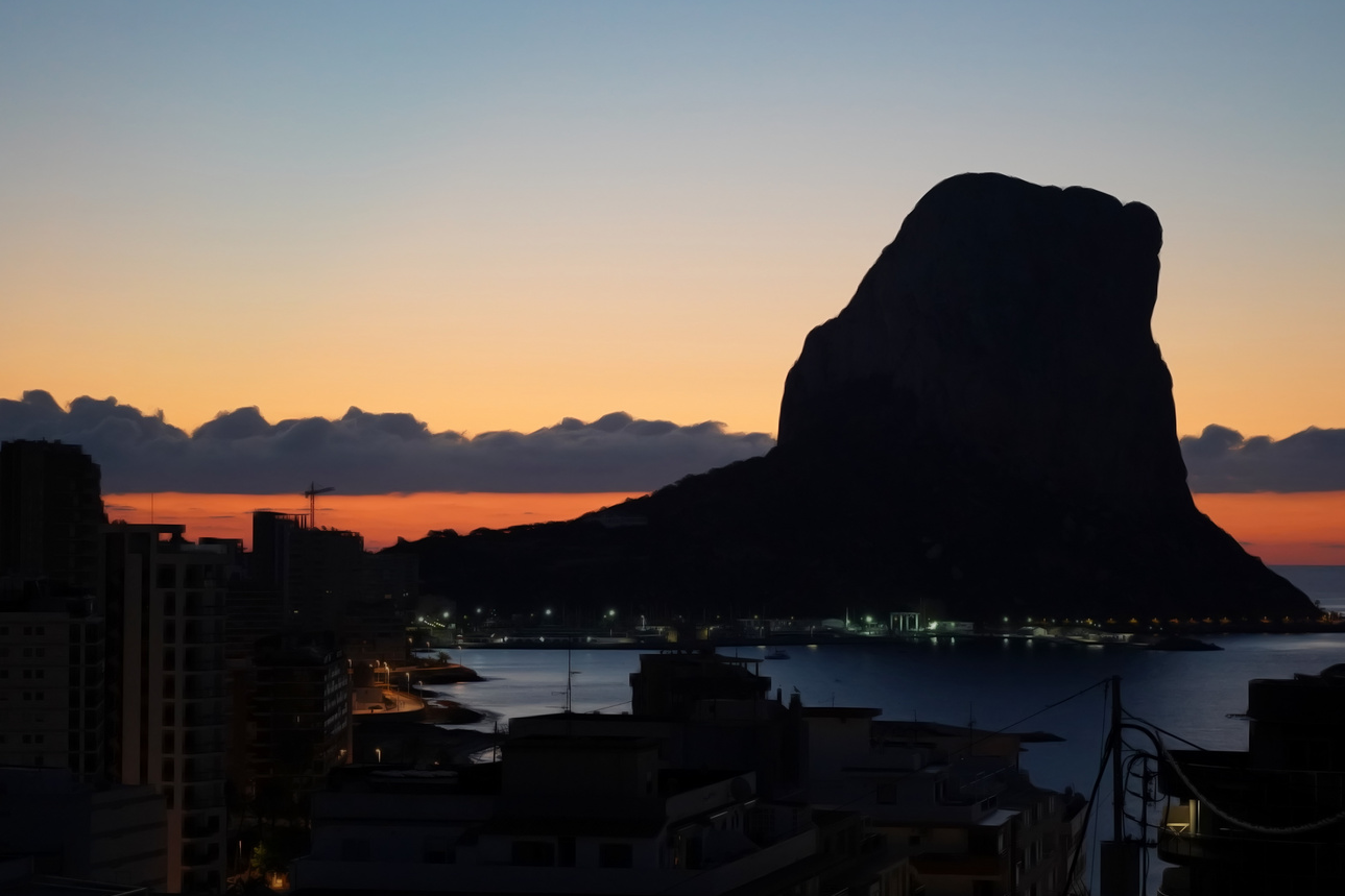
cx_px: 778
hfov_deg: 23.1
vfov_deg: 15.5
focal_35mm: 88
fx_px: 3287
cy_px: 485
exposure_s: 1/80
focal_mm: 70
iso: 4000
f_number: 4.5
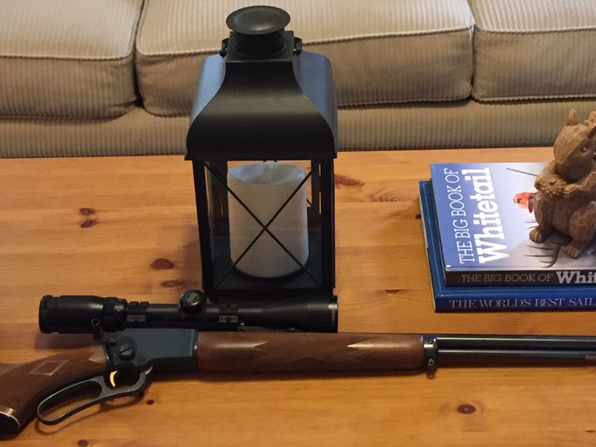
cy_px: 172
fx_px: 1119
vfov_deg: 22.5
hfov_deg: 29.8
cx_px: 288
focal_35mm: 65
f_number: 2.2
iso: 250
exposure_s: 1/30
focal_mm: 4.15
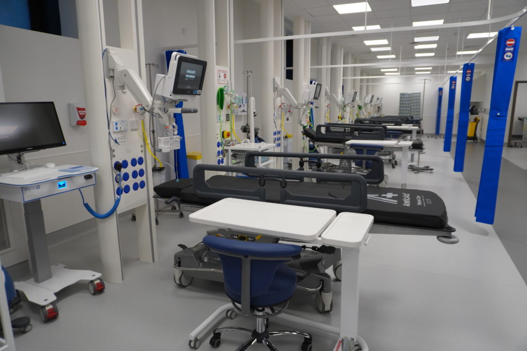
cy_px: 176
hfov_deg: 73.7
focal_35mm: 24
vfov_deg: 53.1
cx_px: 264
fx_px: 351
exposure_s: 1/160
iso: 1250
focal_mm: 16
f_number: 4
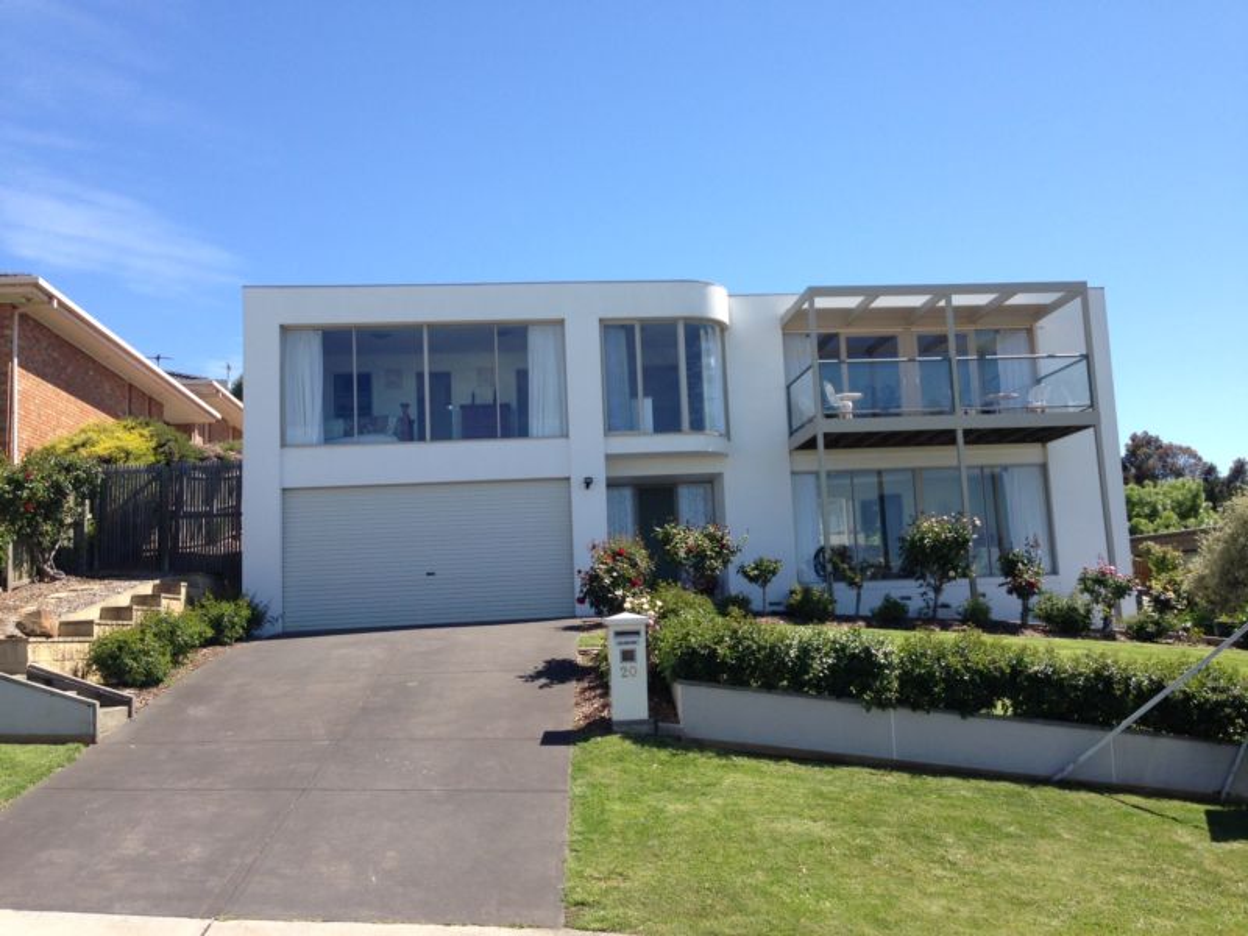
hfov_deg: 55.4
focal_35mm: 33
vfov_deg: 42.9
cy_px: 468
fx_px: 1190
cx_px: 624
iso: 50
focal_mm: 4.13
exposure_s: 1/968
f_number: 2.4
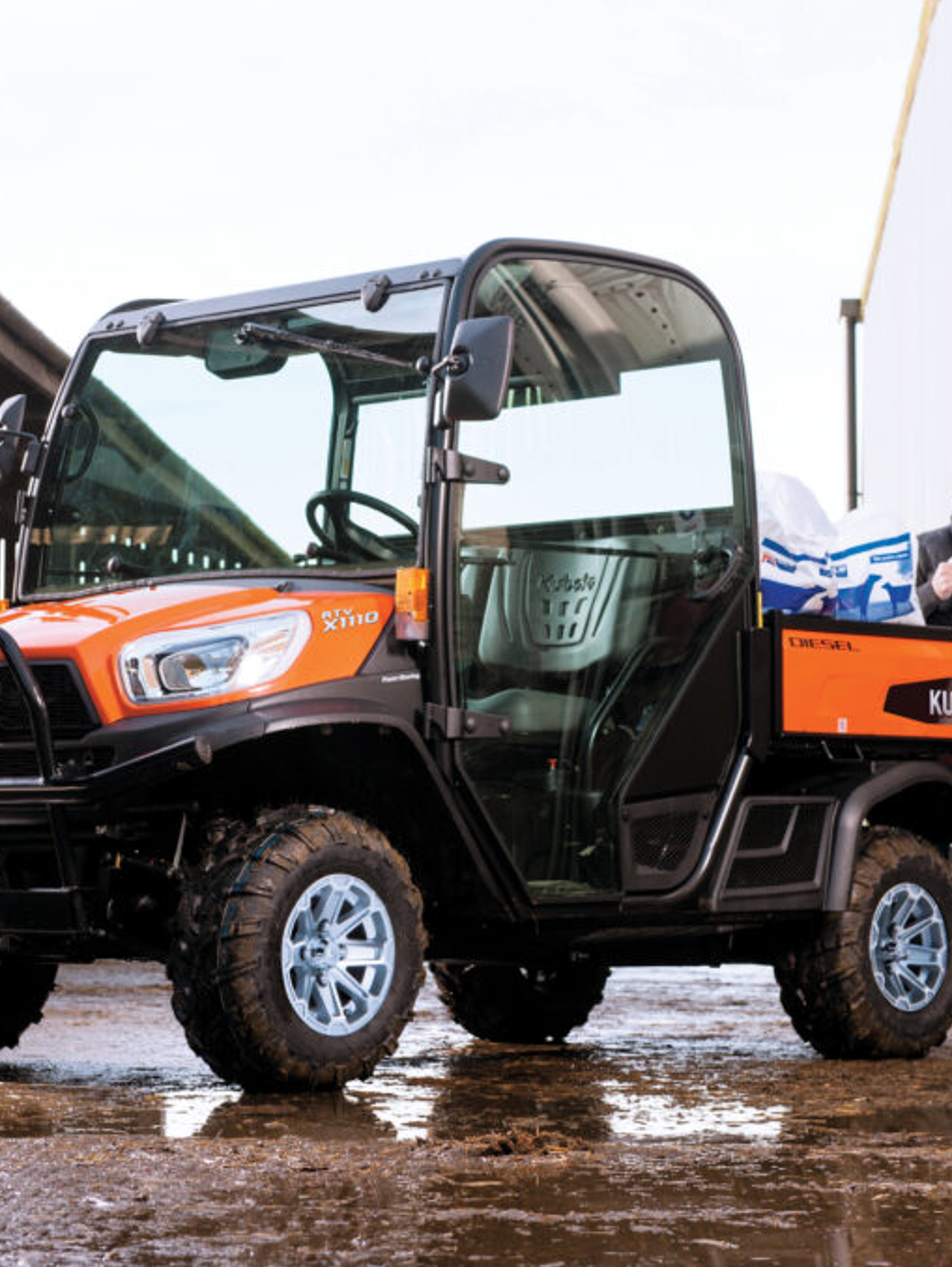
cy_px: 633
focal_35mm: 87
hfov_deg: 17.0
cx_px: 512
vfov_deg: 22.5
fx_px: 3188
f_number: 7.1
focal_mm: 60
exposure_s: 1/125
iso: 200
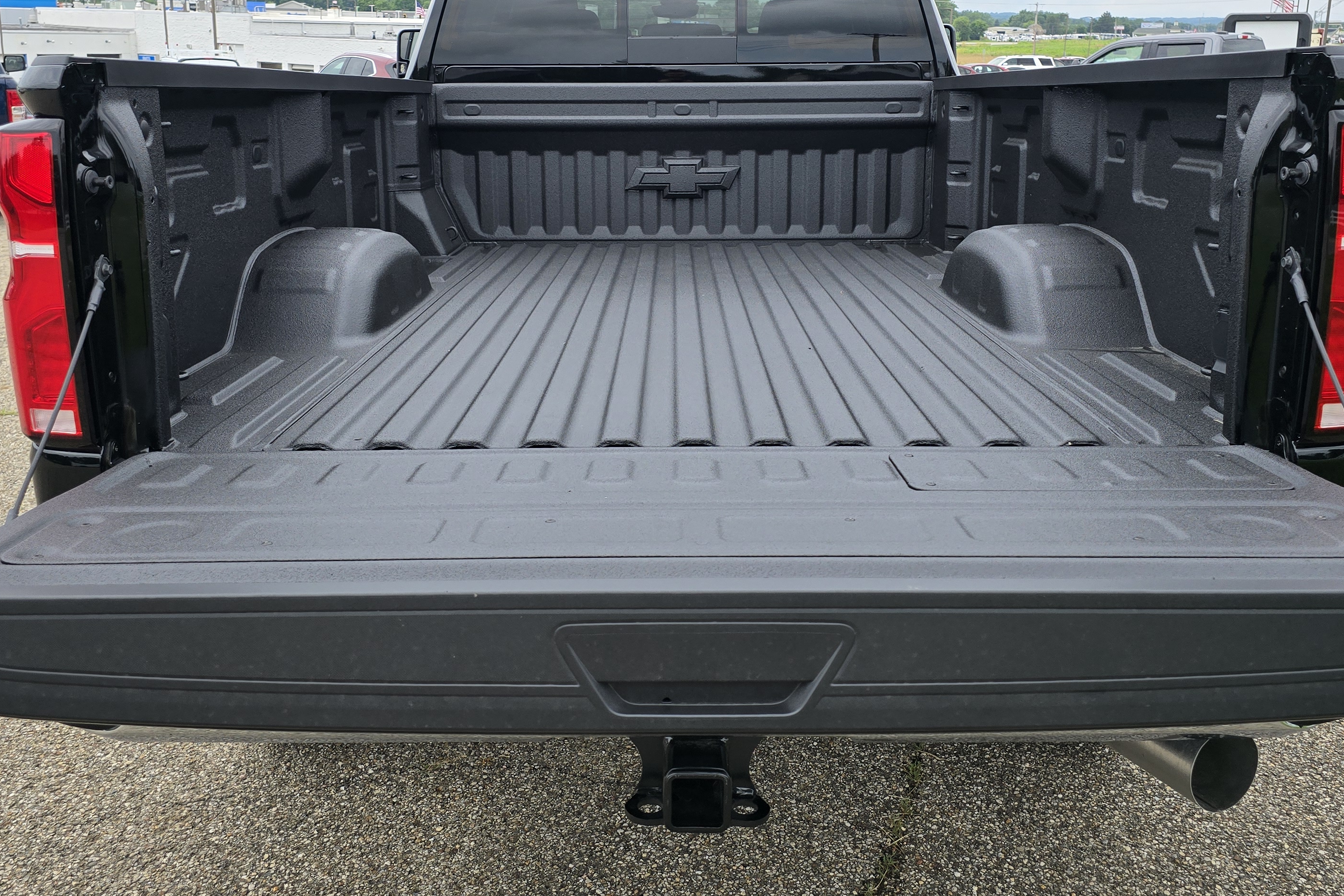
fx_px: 1269
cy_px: 303
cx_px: 689
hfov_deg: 55.8
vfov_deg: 38.5
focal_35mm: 34
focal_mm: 6.3
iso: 12
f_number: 1.7
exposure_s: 1/488
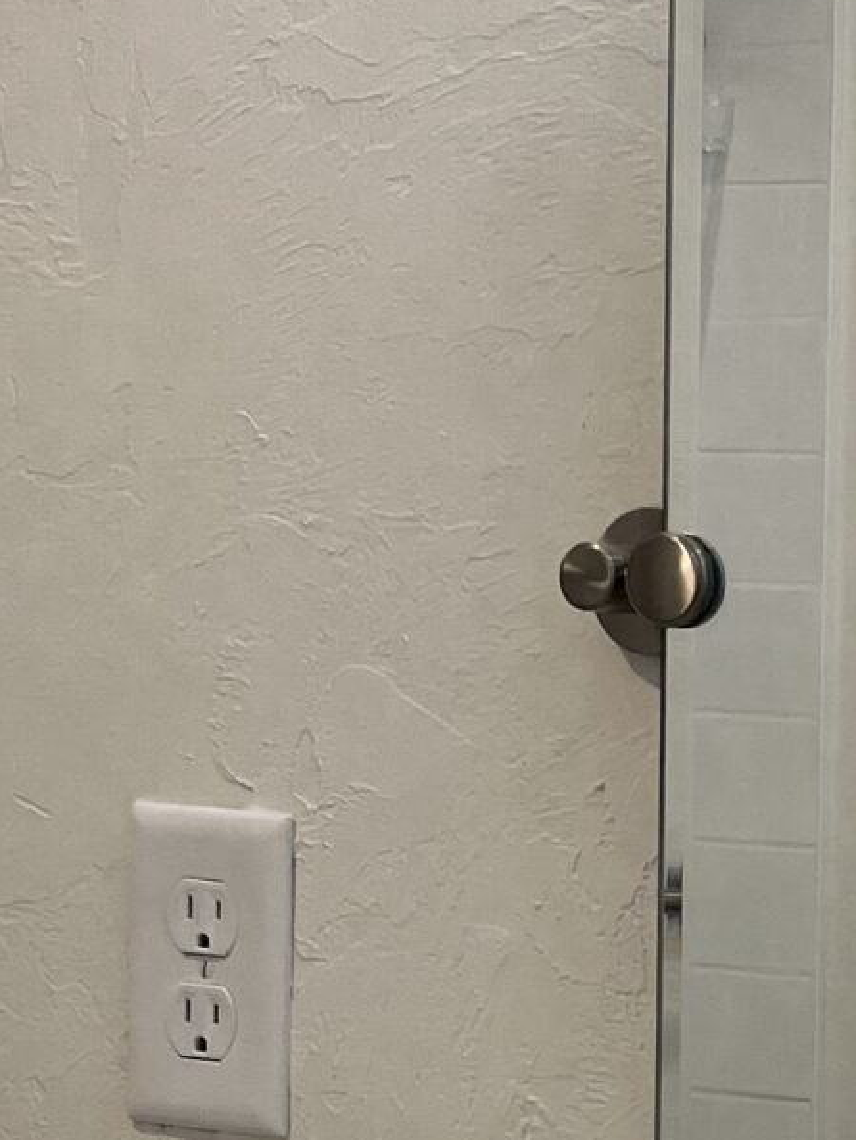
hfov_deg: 12.9
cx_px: 1042
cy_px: 1230
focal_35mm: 112
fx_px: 3690
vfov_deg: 17.0
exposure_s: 1/139
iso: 64
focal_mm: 5.1
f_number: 1.6
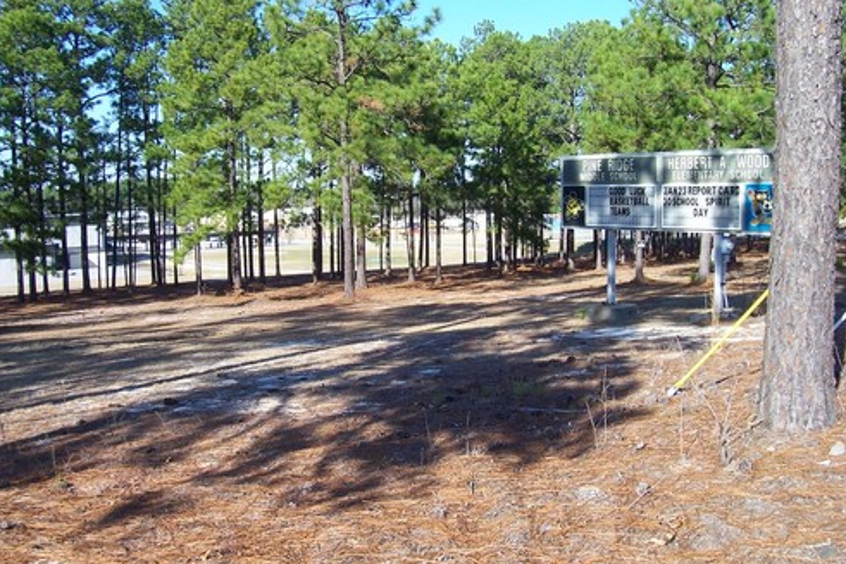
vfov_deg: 36.8
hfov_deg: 53.1
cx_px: 424
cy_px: 272
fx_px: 846
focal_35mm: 36
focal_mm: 5.6
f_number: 5.6
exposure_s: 1/180
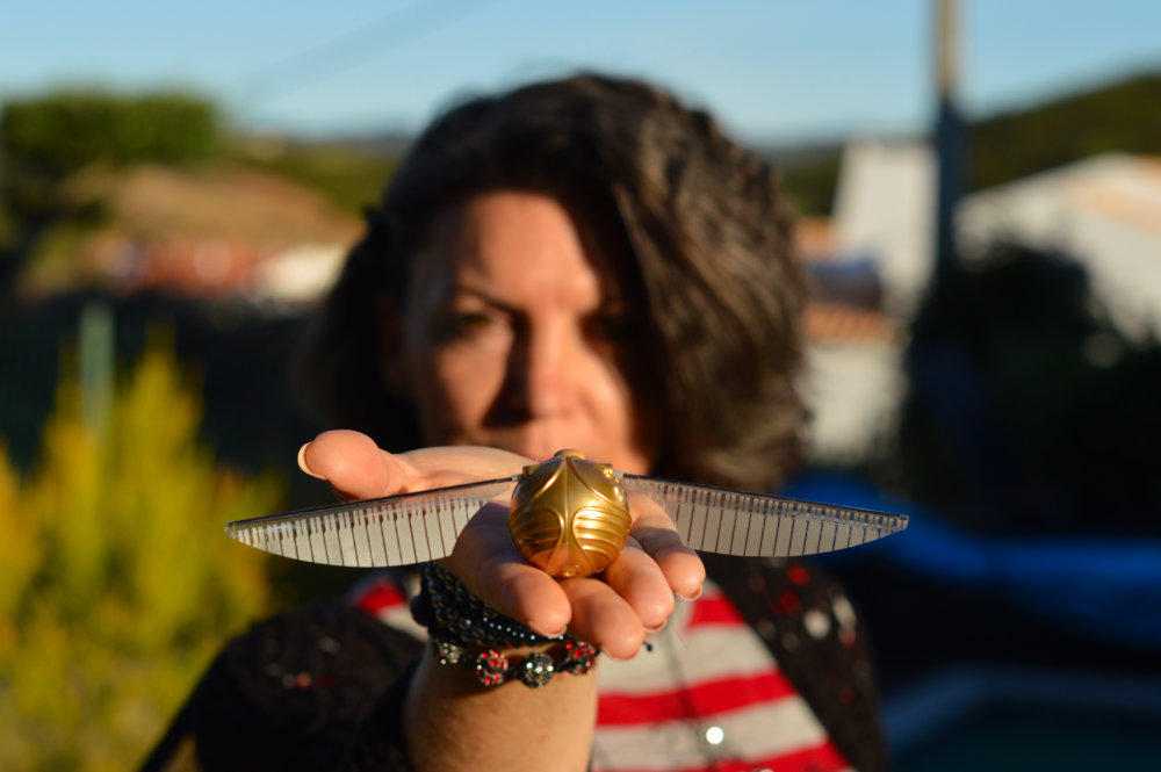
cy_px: 386
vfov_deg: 18.2
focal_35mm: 75
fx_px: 2417
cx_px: 580
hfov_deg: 27.0
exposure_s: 1/1600
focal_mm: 50
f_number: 4.5
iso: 200
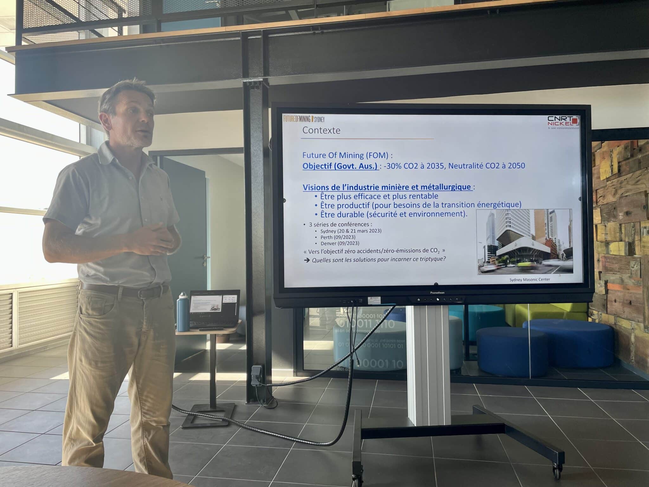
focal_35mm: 26
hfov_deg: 67.3
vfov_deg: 53.1
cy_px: 244
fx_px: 487
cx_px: 324
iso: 40
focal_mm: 4.2
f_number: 1.6
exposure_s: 1/90
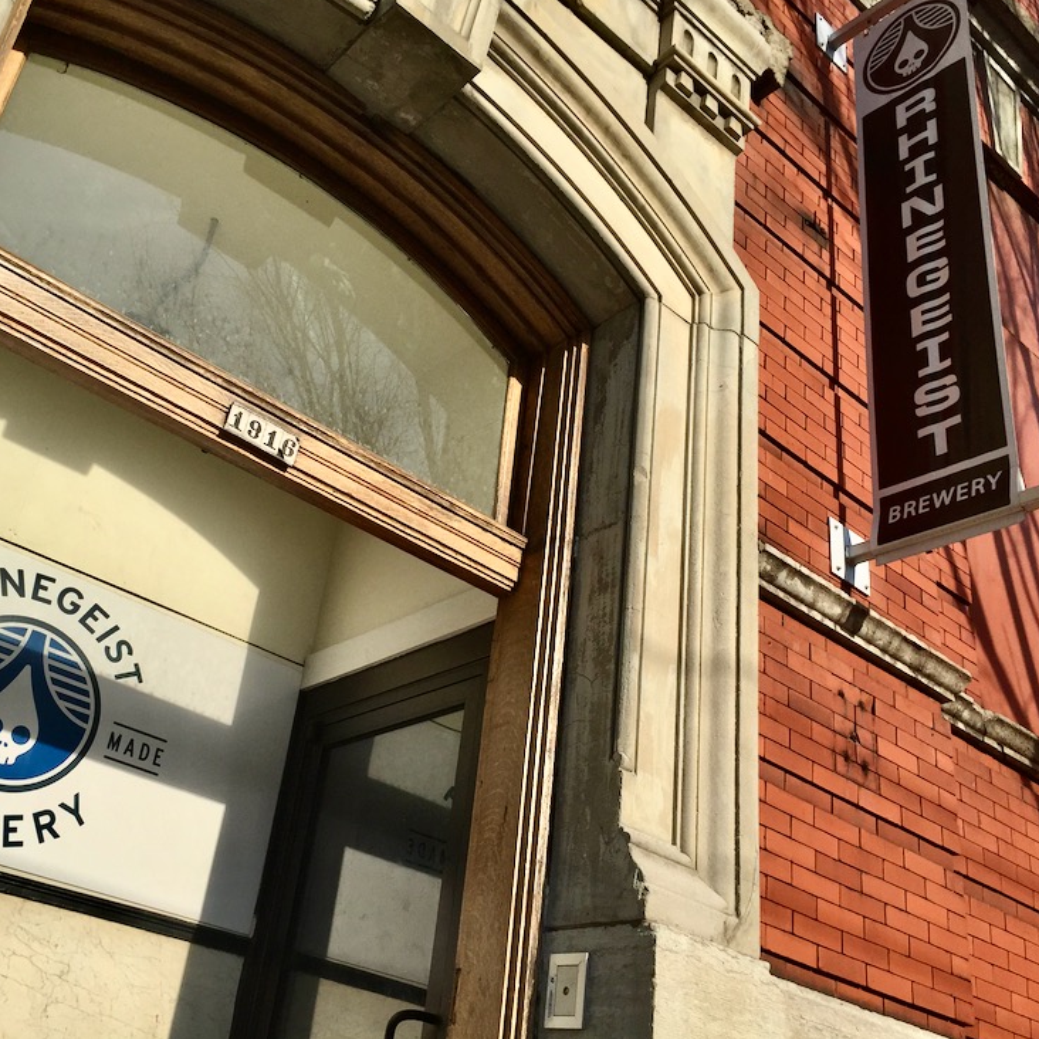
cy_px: 512
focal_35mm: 35
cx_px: 436
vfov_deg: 47.2
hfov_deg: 47.0
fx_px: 1189
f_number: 2.2
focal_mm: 4.15
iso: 32
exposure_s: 1/2825
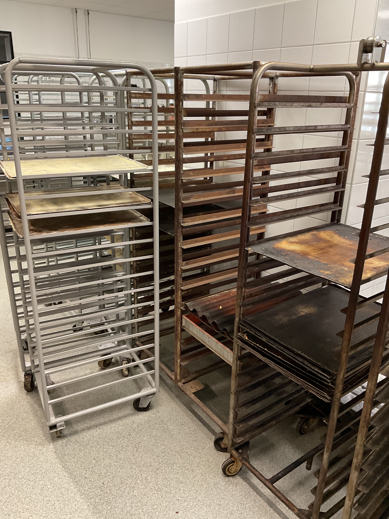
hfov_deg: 48.2
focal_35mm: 29
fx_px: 434
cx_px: 194
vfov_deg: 61.7
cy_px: 260
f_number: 1.8
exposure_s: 1/50
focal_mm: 3
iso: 100
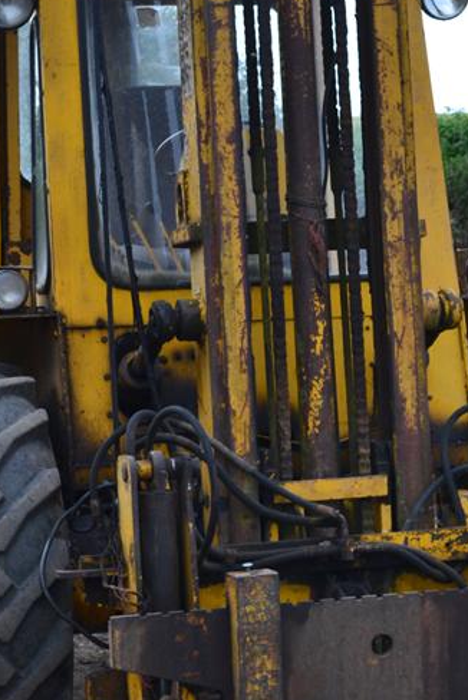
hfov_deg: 11.8
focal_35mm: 116
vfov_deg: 17.6
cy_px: 317
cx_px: 326
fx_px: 2261
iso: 400
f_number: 6.3
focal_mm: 35
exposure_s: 1/20
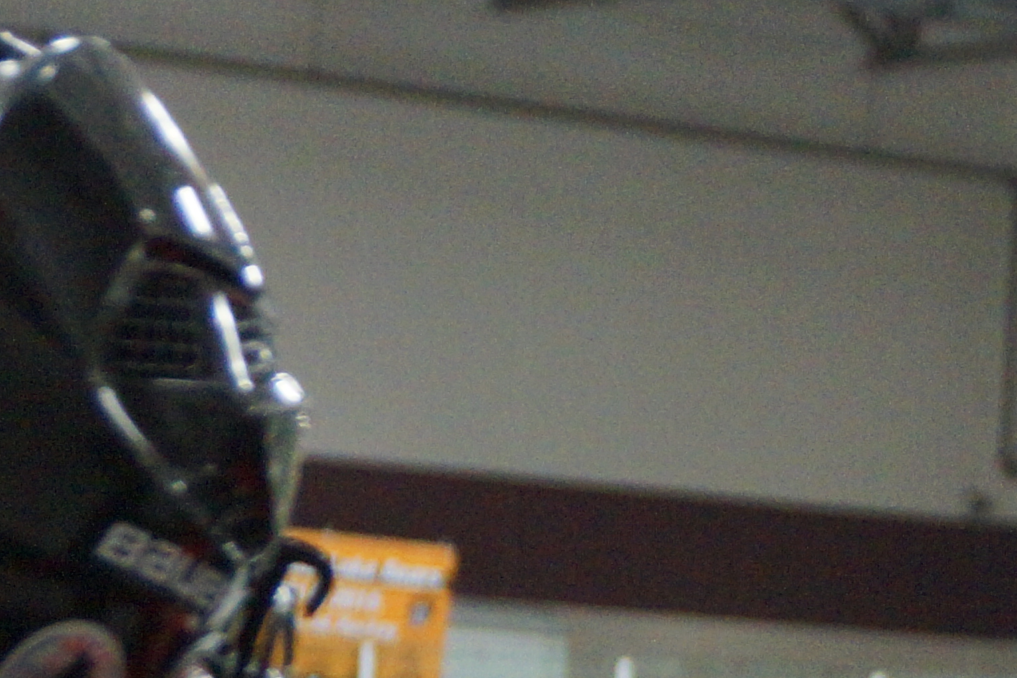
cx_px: 1868
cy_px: 968
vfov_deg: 6.6
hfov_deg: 9.4
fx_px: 5847
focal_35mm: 207
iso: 1600
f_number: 5
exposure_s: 1/125
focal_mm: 35
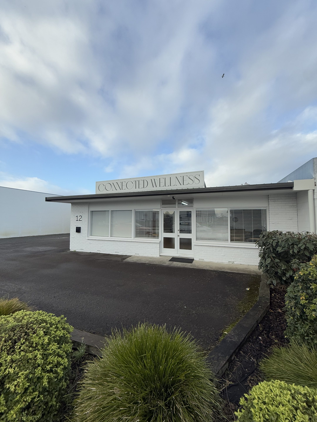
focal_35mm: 14
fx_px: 171
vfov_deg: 102.1
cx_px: 158
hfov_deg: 85.7
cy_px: 211
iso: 50
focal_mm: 2.22
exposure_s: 1/644
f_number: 2.2
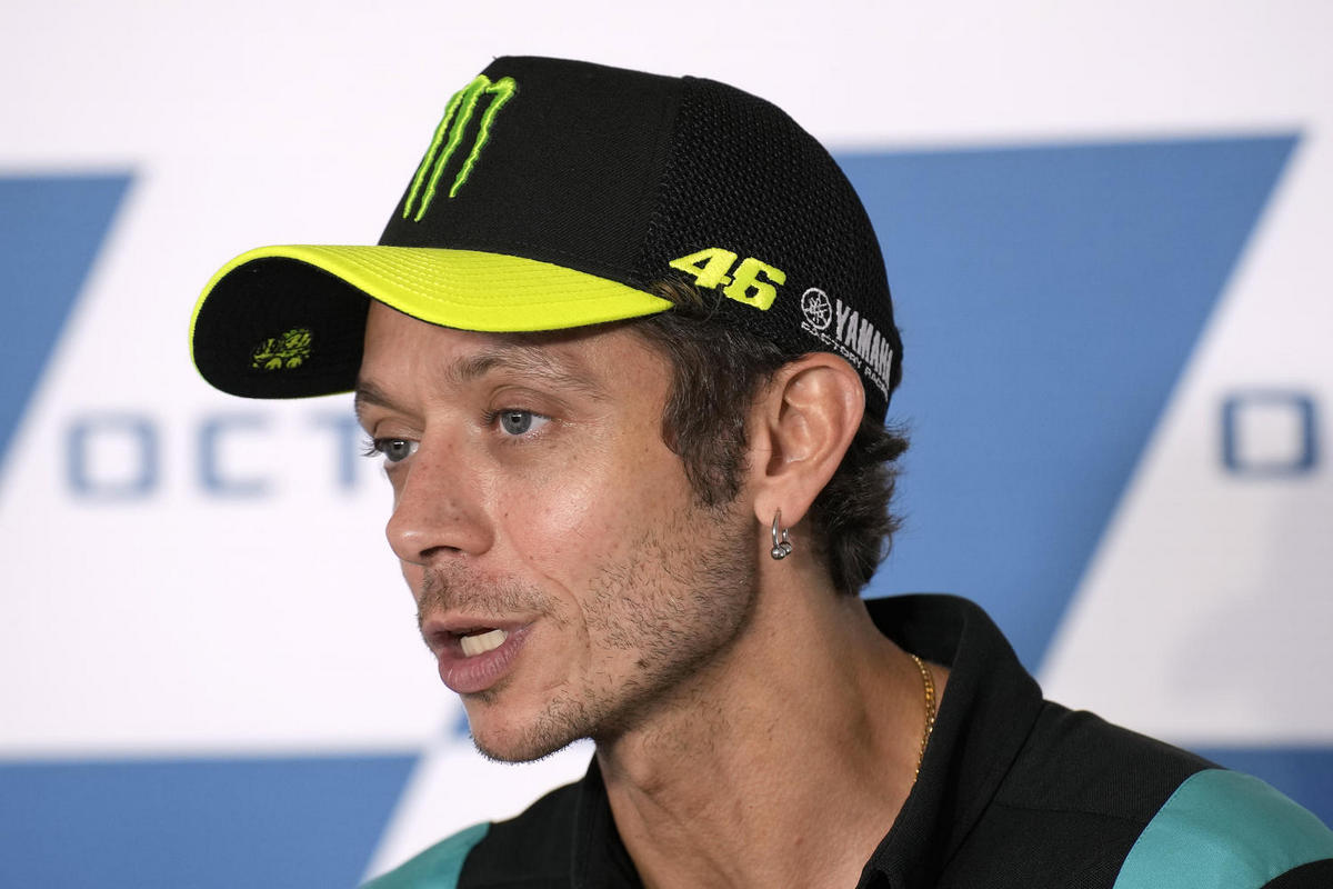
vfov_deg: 5.1
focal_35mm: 270
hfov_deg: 7.6
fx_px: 9997
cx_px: 666
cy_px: 444
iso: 1250
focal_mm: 180
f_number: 4
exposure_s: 1/320
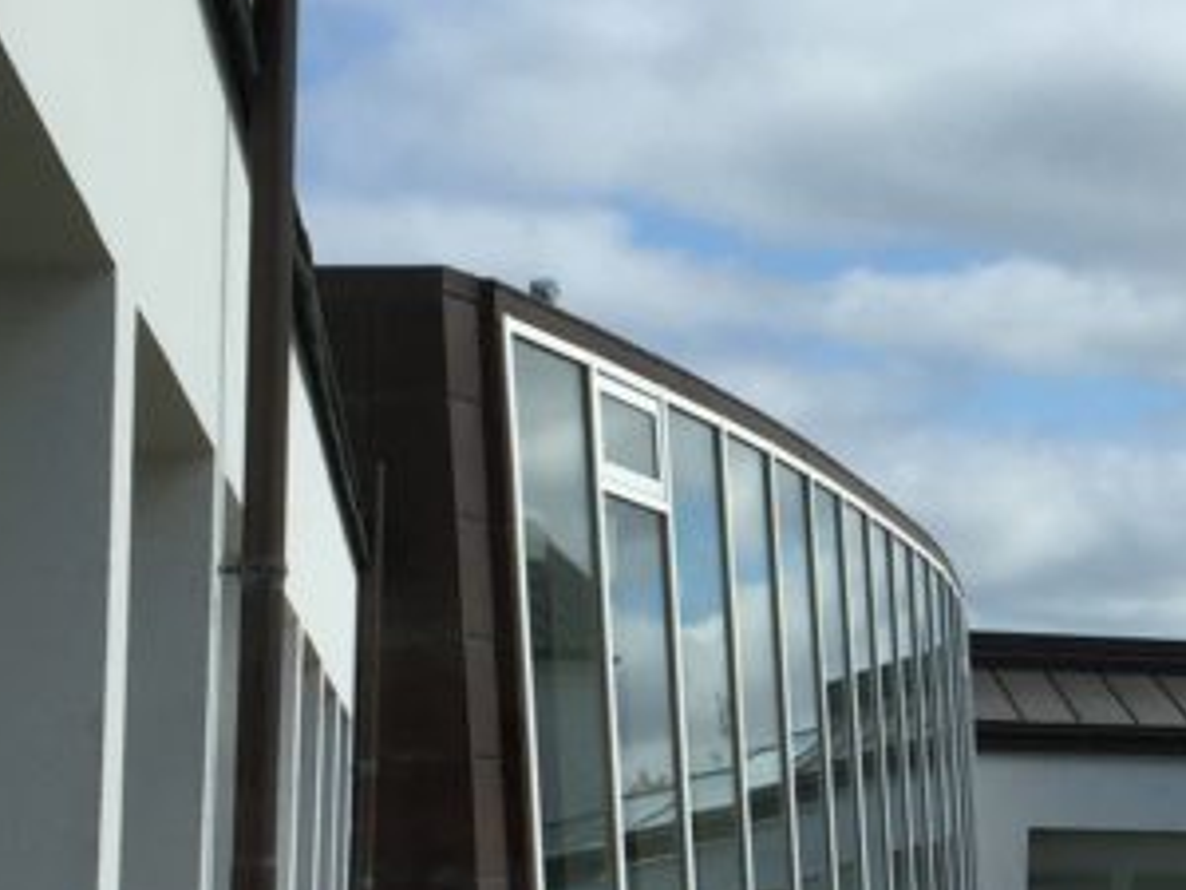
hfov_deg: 16.0
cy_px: 827
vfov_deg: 12.7
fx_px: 3974
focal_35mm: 116
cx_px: 1613
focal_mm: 4.15
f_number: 2.2
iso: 32
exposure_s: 1/2639
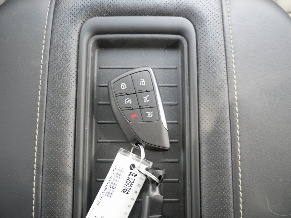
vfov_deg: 56.8
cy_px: 109
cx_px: 146
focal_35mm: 24
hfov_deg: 71.6
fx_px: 202
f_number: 3.5
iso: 3200
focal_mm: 12
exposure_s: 1/3.2
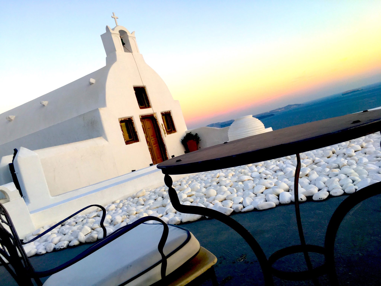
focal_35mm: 29
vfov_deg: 48.2
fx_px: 319
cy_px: 143
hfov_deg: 61.7
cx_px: 190
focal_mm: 4.15
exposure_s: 1/50
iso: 25
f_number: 2.2
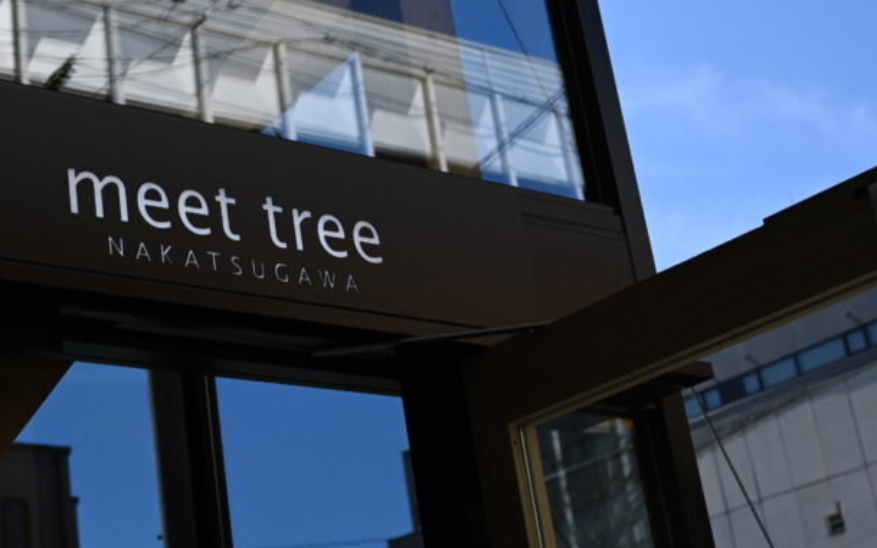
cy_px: 163
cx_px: 246
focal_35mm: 72
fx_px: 1721
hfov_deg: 28.3
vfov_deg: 18.0
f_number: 3.2
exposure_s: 1/1600
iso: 100
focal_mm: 28
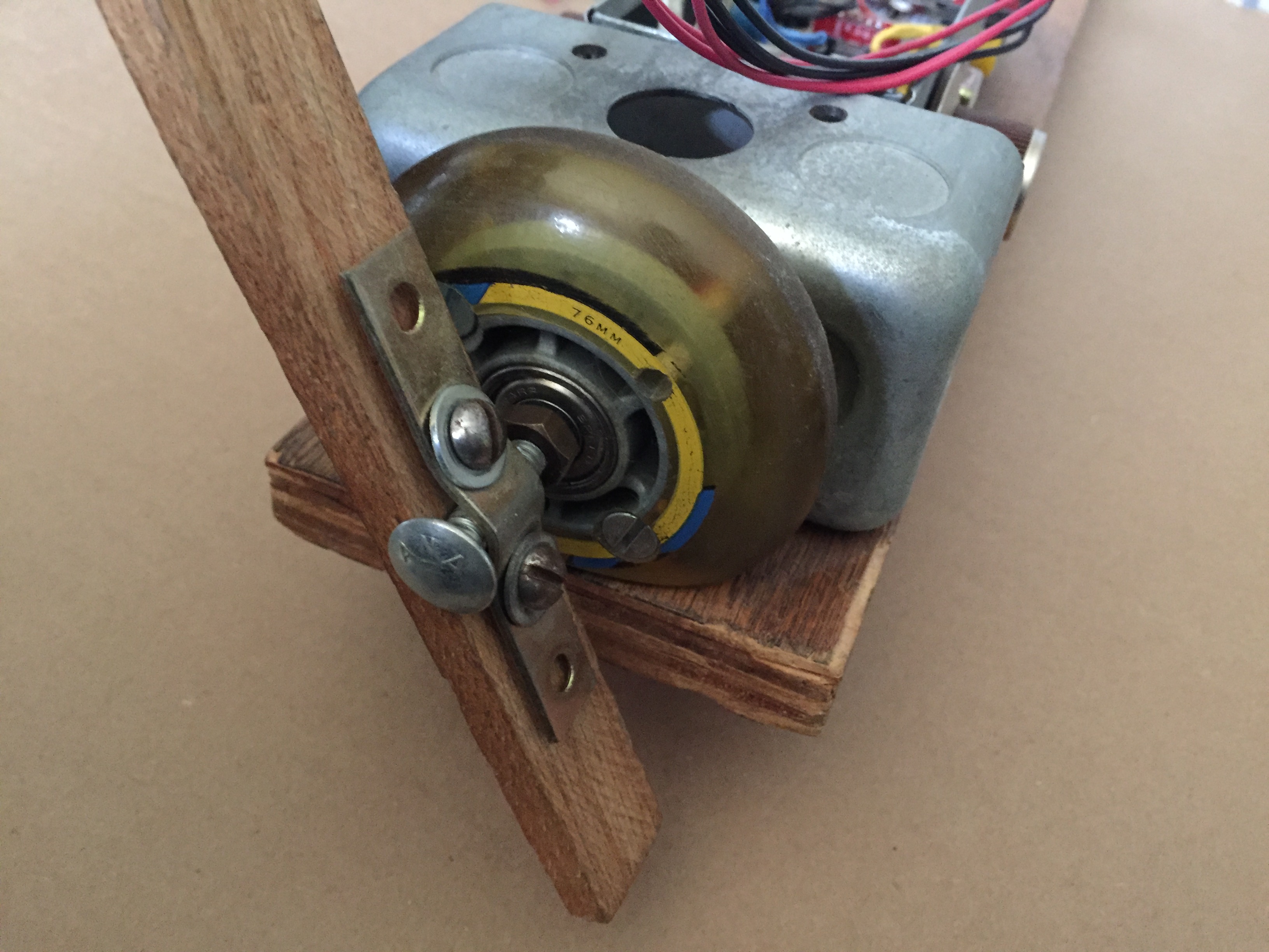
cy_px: 476
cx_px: 634
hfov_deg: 61.7
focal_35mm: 29
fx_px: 1063
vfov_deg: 48.2
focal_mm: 4.15
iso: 500
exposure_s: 1/15
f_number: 2.2
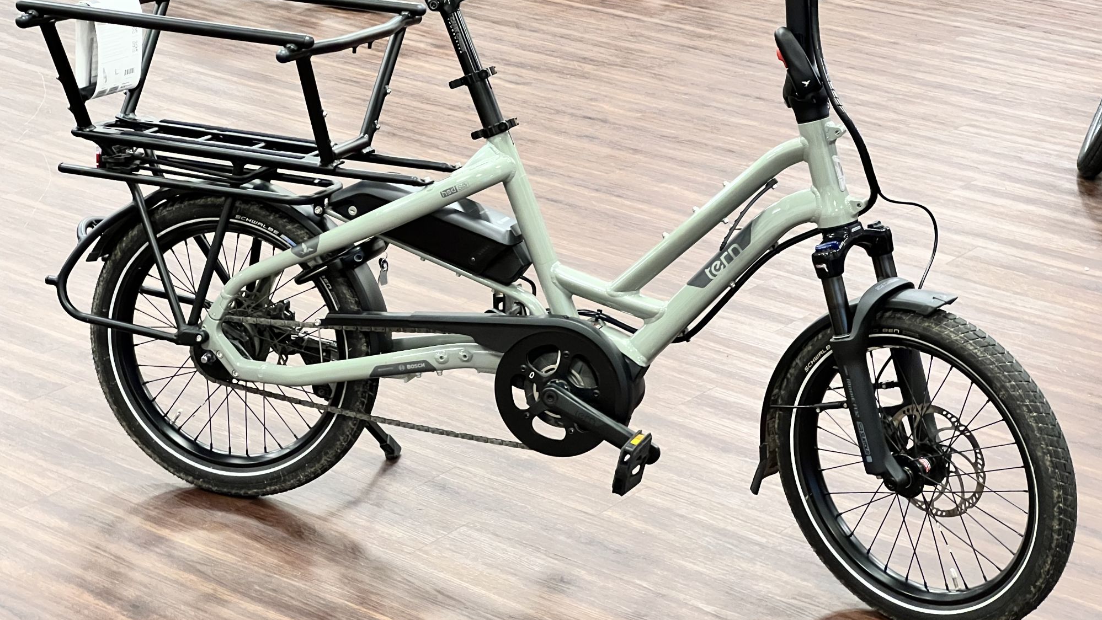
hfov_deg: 25.3
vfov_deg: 14.4
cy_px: 243
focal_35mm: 84
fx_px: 2455
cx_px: 551
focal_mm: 9
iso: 400
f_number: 2.8
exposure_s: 1/50
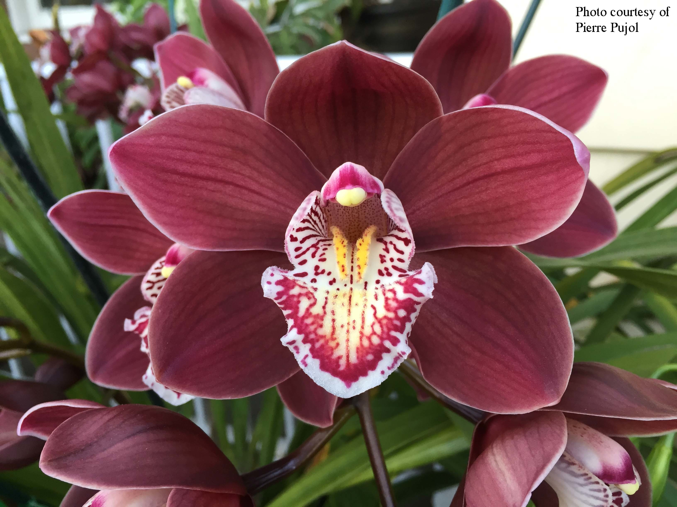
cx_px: 338
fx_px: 567
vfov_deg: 48.2
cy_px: 254
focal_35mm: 29
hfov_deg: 61.7
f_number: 2.2
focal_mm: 4.15
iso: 32
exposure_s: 1/30
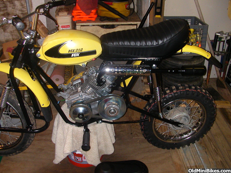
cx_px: 116
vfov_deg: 38.7
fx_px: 247
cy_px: 86
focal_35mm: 37
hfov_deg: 50.1
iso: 100
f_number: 2.7
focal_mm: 5.6
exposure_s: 1/59.9
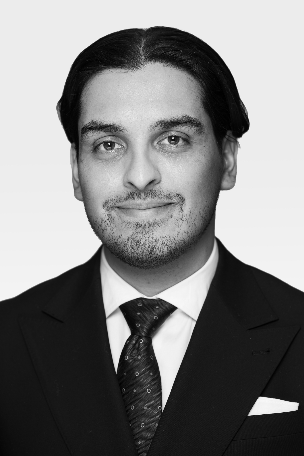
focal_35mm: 85
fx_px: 1076
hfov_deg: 16.1
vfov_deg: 23.9
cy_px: 228
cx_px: 152
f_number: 4
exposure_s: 1/125
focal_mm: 85
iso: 125
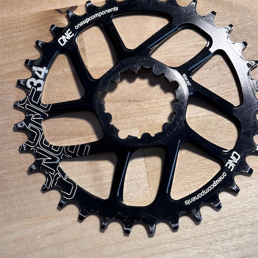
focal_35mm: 57
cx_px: 130
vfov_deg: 30.0
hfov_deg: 30.0
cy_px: 123
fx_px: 481
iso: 100
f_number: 1.78
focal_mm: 6.86
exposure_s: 1/60
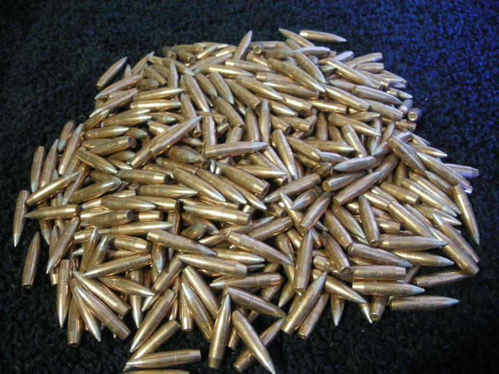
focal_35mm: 35
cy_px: 187
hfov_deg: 52.6
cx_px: 250
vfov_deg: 40.7
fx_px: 505
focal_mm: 5.7
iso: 400
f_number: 2.8
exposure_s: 1/9.2
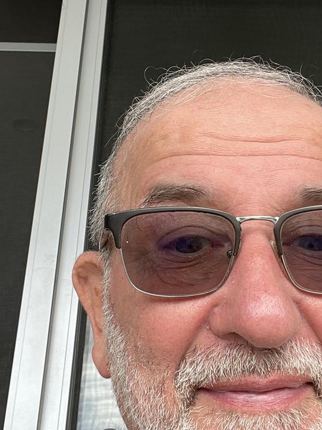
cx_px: 201
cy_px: 195
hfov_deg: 26.9
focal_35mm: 54
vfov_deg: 35.5
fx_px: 670
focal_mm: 2.71
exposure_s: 1/155
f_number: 2.2
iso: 25
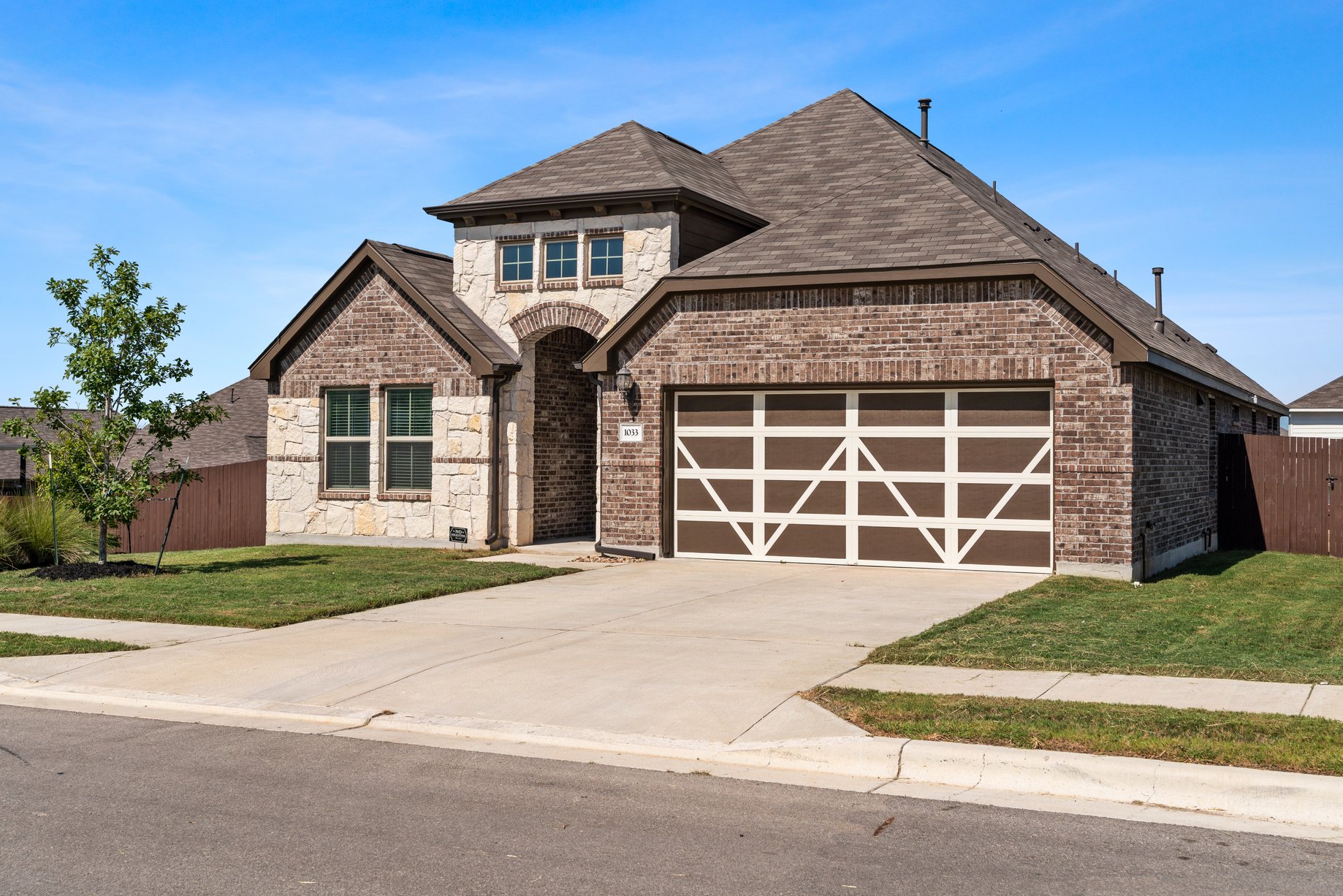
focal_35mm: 39
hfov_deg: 49.5
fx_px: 1455
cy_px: 403
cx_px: 683
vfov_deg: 34.2
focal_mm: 35
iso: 125
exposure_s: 1/500
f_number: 8
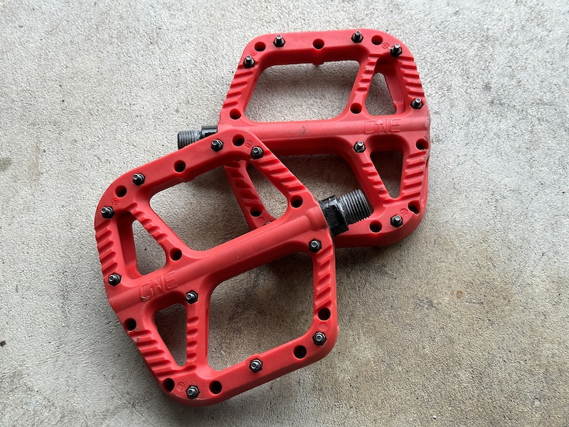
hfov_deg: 39.7
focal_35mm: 48
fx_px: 789
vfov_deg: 30.3
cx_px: 284
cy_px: 214
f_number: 1.78
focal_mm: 6.86
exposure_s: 1/276
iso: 64
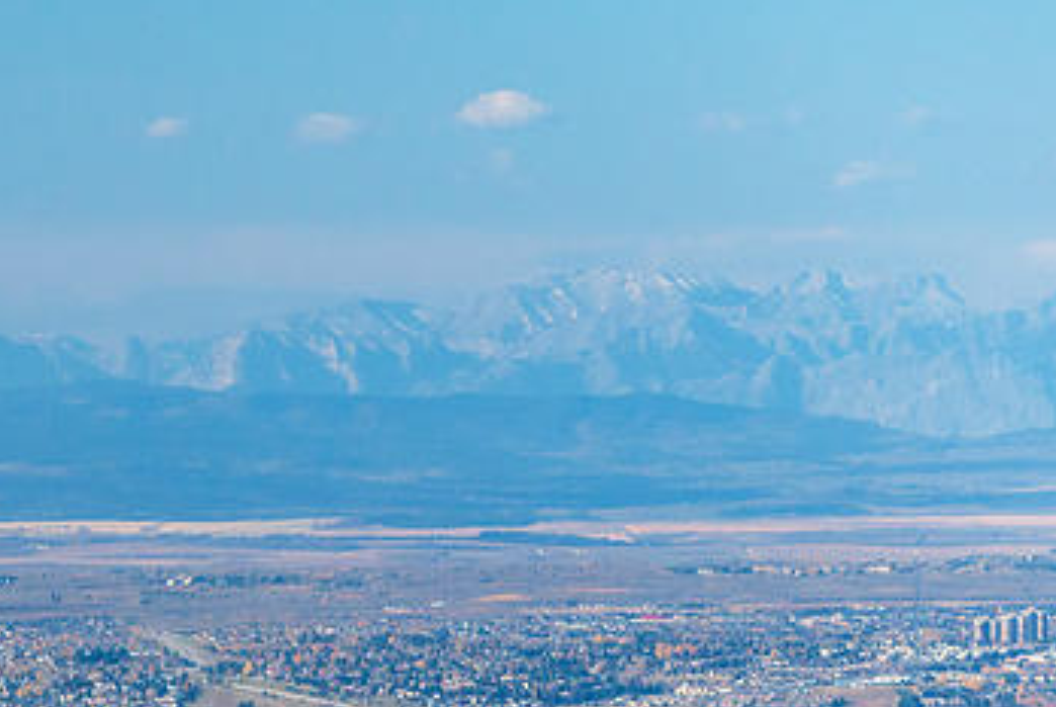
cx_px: -516
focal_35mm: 562
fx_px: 16506
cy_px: 915
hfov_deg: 3.6
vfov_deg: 2.5
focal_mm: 170
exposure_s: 1/800
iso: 800
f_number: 6.3
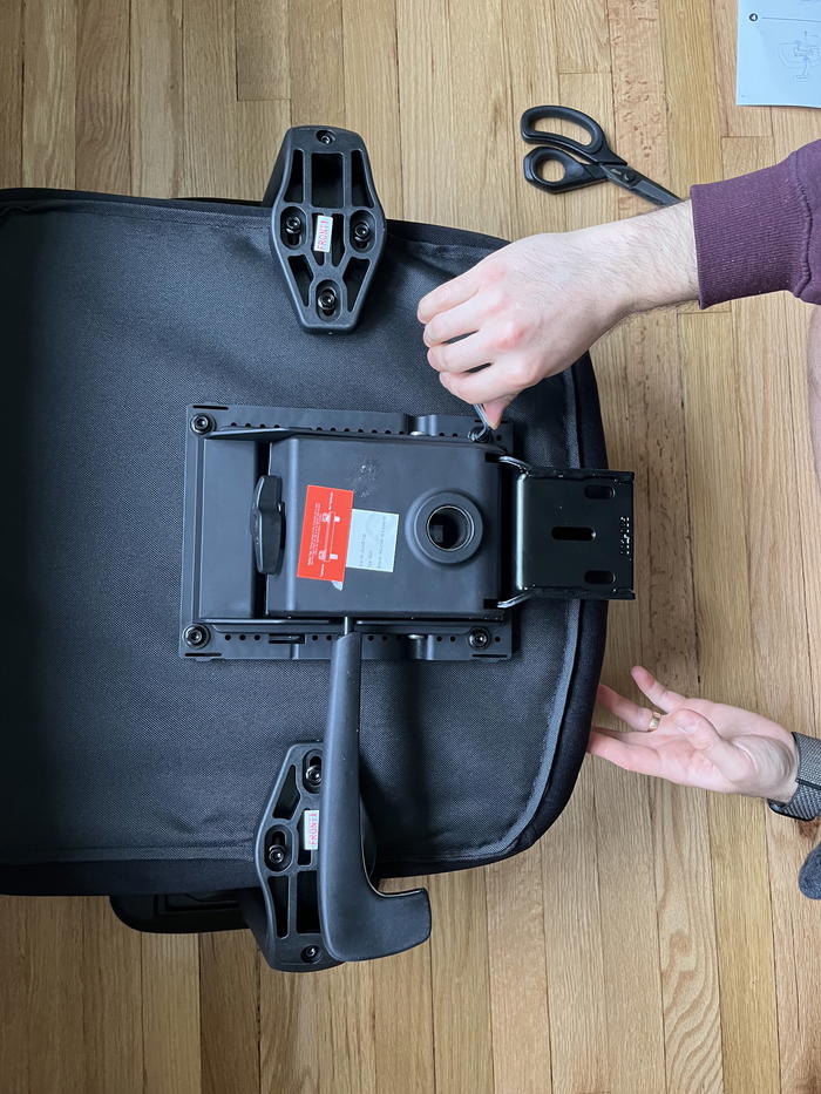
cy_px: 547
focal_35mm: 26
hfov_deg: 53.1
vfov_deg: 67.3
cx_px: 410
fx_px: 822
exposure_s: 1/60
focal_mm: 5.1
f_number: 1.6
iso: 320
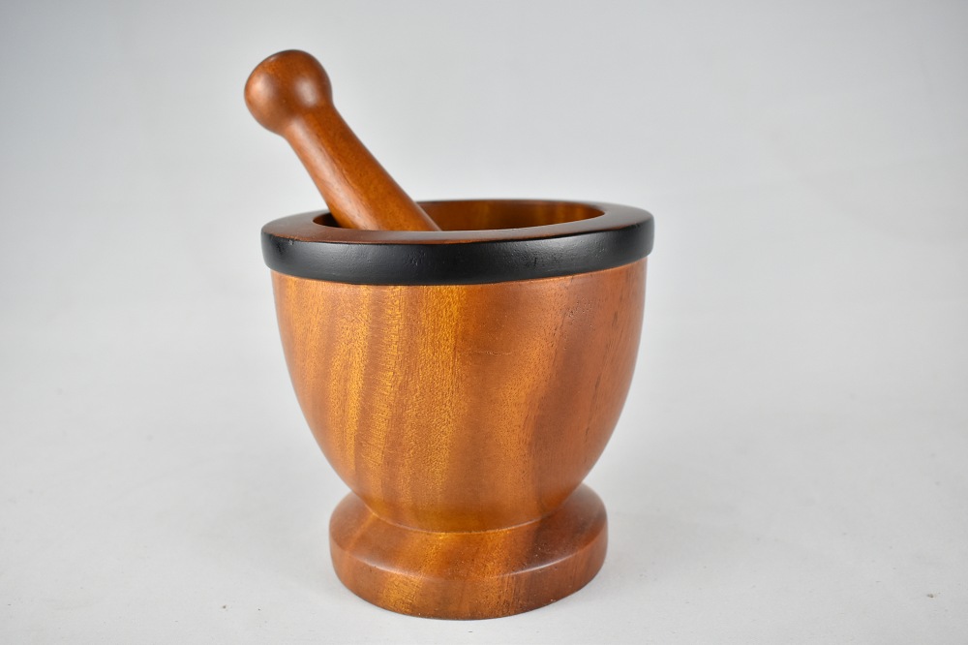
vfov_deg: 38.3
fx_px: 927
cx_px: 484
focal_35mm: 34
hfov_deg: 55.1
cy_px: 322
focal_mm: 23
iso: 800
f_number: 5
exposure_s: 1/160
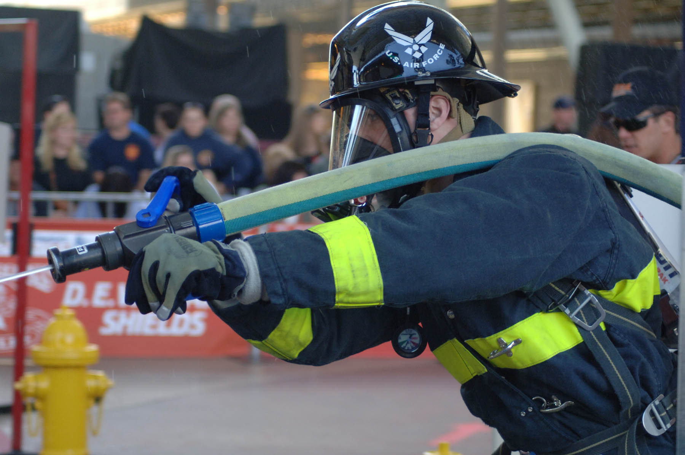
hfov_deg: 19.5
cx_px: 342
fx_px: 1996
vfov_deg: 13.0
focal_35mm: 105
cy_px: 228
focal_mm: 70
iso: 640
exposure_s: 1/200
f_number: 4
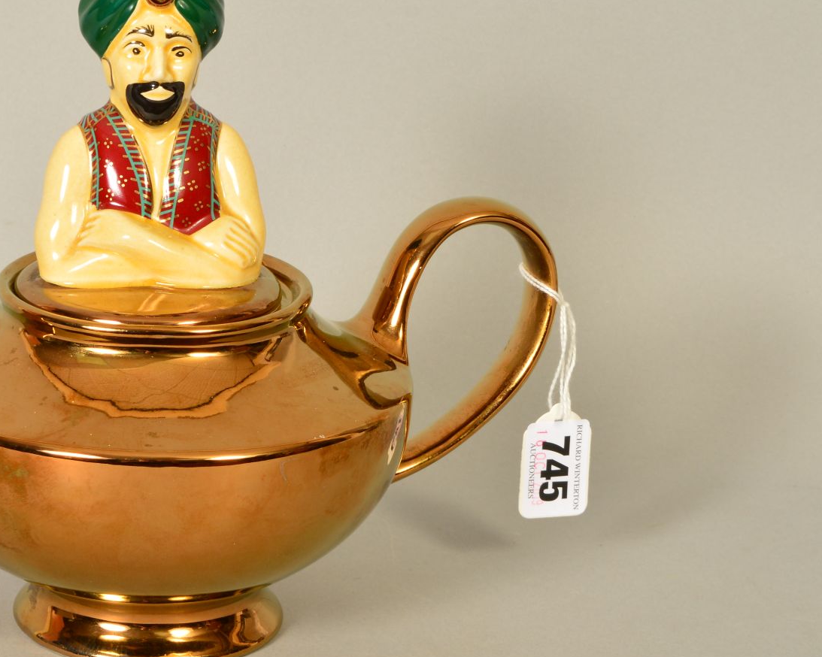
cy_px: 300
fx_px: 3108
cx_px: 154
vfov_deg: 12.1
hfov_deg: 15.0
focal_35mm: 128
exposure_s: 1/100
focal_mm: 55
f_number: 14
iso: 100
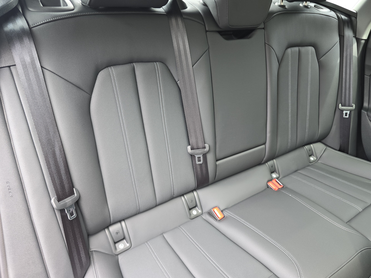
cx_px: 186
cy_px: 139
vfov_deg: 58.9
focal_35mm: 23
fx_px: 247
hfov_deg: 73.9
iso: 125
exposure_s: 1/120
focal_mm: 6.3
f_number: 1.7
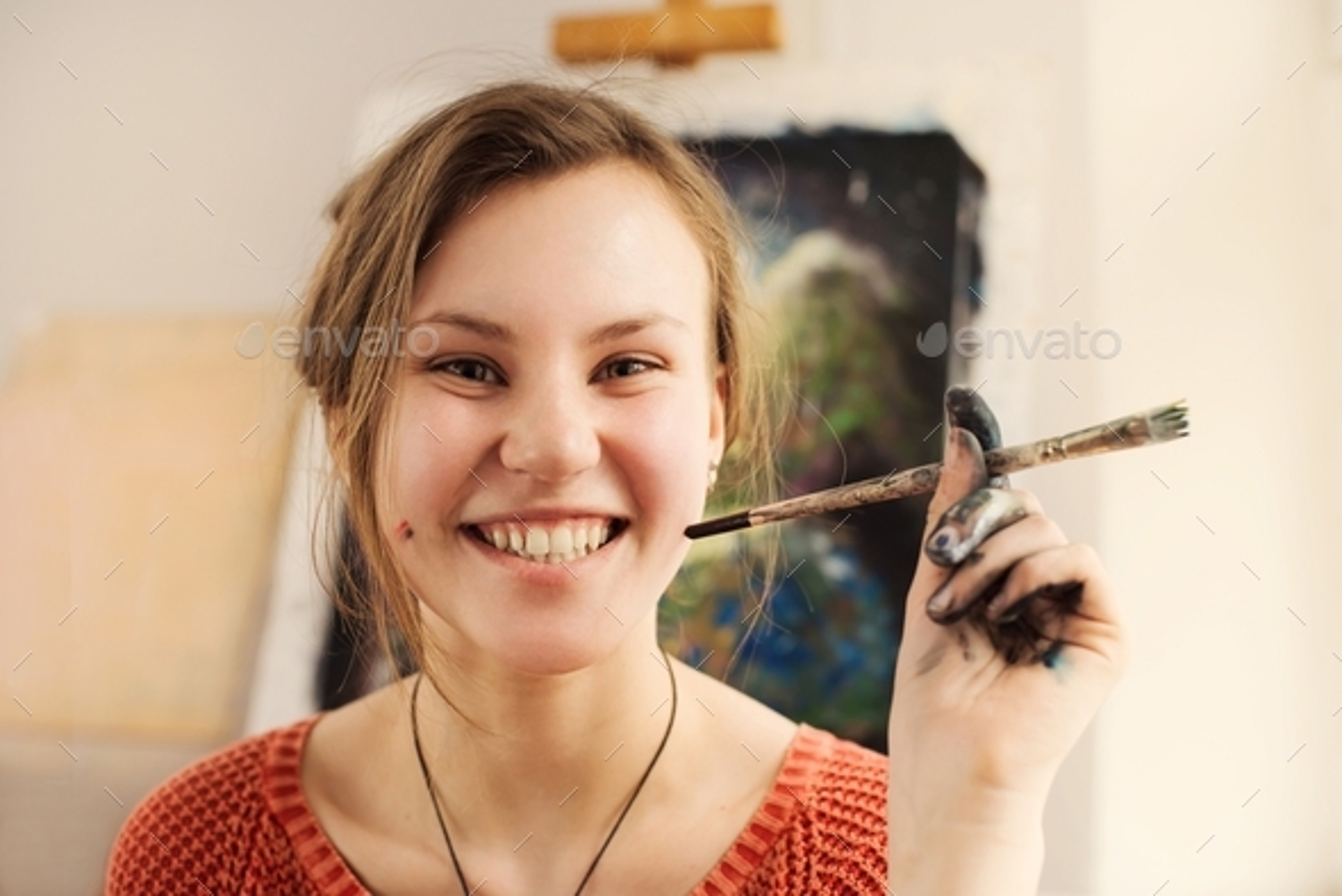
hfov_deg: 39.6
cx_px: 671
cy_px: 448
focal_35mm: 50
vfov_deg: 27.0
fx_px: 1865
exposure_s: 1/160
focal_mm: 50
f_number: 3.5
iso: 400
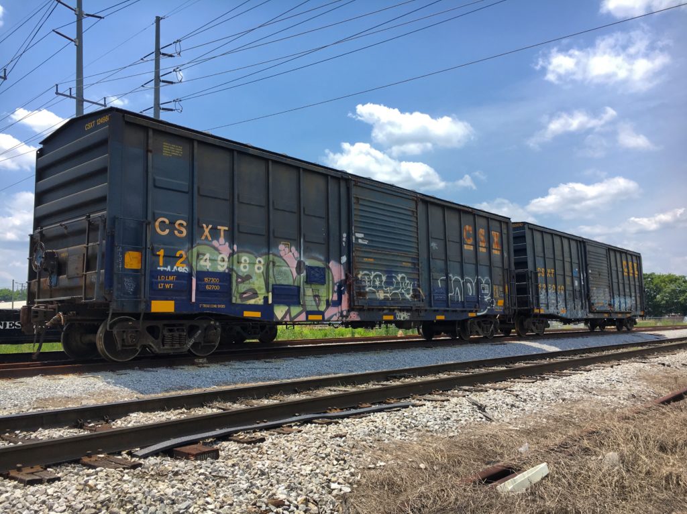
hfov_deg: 61.7
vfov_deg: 48.2
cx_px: 344
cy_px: 257
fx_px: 575
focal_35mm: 29
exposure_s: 1/1261
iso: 25
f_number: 2.2
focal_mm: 4.15
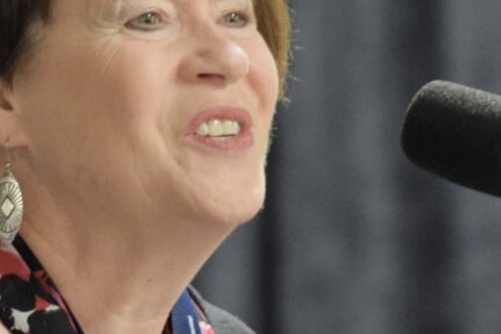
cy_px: 133
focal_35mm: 806
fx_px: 11209
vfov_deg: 1.7
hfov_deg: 2.6
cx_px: 117
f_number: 5.3
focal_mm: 175
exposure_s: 1/30
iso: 3200
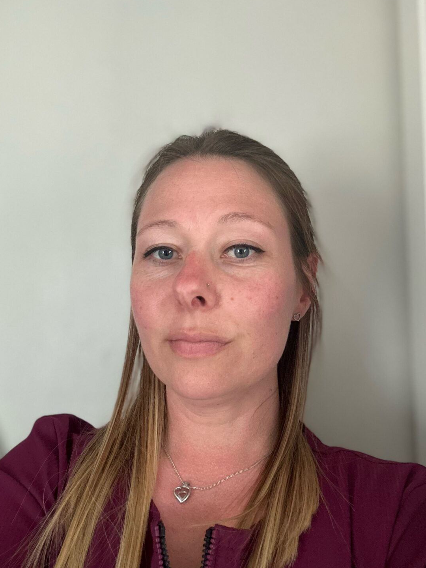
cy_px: 285
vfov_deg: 56.8
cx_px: 212
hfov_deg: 44.2
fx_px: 525
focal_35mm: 32
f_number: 1.9
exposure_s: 1/60
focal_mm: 2.69
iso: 200
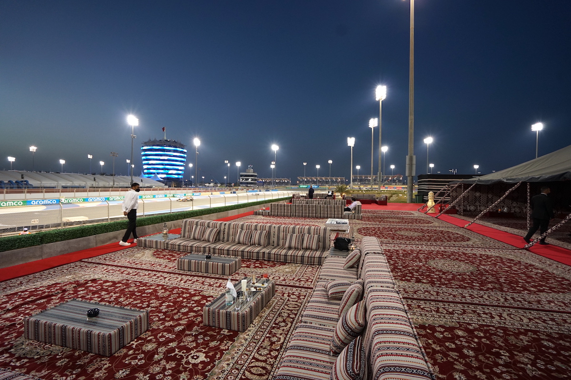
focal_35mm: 16
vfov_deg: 73.7
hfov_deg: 96.7
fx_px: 254
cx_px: 286
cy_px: 190
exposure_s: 1/160
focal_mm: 16
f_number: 4
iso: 1000
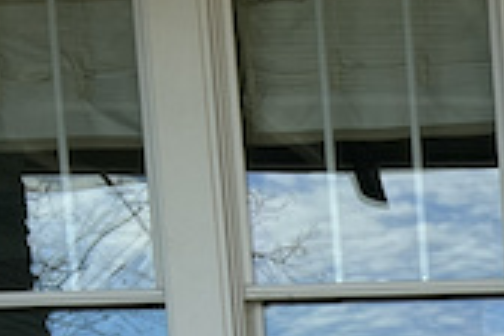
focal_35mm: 129
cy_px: 786
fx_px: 1806
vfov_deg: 9.5
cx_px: 1038
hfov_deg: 13.4
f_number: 1.5
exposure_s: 1/526
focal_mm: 5.7
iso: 50
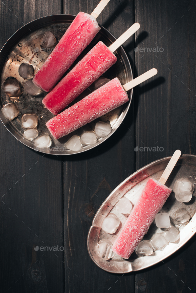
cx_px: 98
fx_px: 408
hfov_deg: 27.0
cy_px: 146
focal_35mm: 50
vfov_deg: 39.6
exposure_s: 1/125
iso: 320
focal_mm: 50
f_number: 16
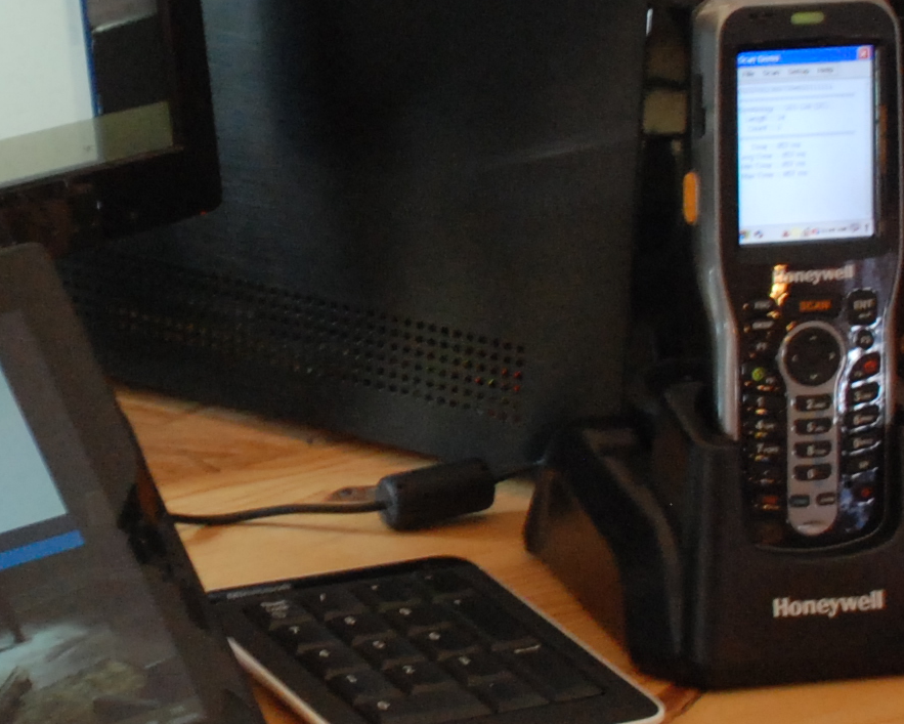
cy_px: 280
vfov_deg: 8.9
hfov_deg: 11.1
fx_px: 4630
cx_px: 24
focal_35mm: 173
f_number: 7.1
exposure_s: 1/13
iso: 800
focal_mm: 28
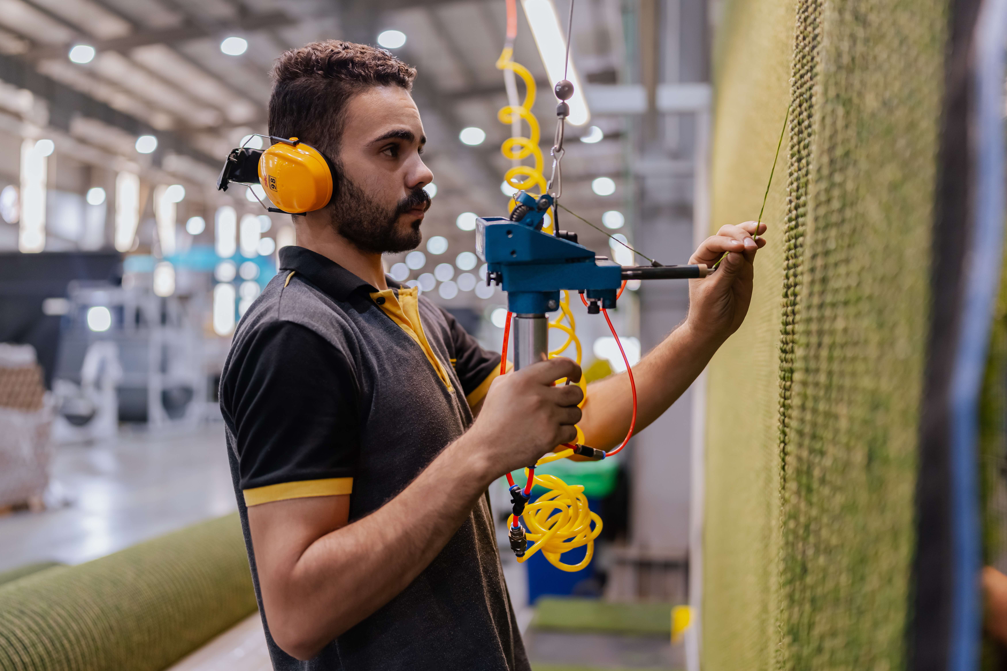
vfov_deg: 37.9
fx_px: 979
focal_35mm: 35
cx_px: 504
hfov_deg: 54.4
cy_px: 336
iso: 2000
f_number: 1.4
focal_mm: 35
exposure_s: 1/200
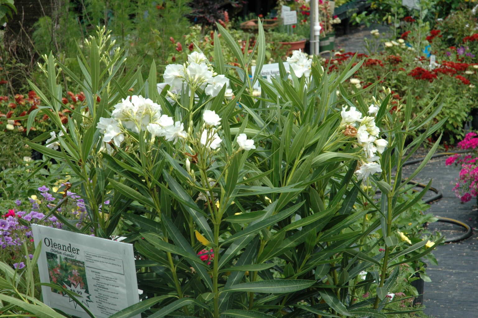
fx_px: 1393
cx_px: 239
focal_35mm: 105
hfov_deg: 19.5
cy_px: 159
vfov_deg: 13.0
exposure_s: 1/400
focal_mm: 70
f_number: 10
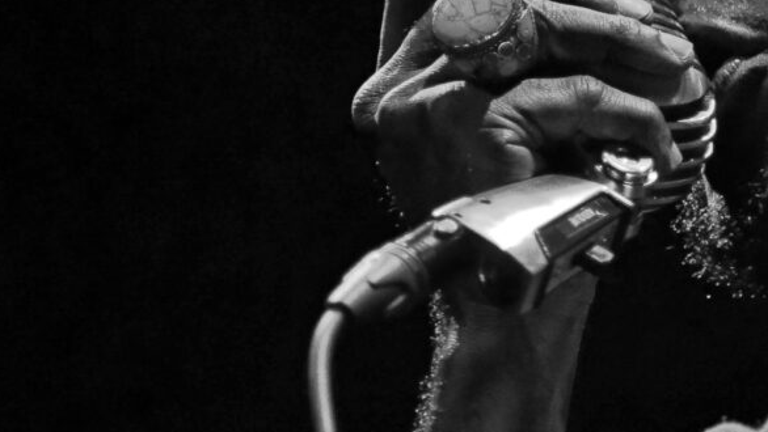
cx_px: 801
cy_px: 274
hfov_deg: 5.5
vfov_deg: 3.1
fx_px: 7972
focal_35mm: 391
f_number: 2.8
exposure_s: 1/80
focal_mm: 95
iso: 2500
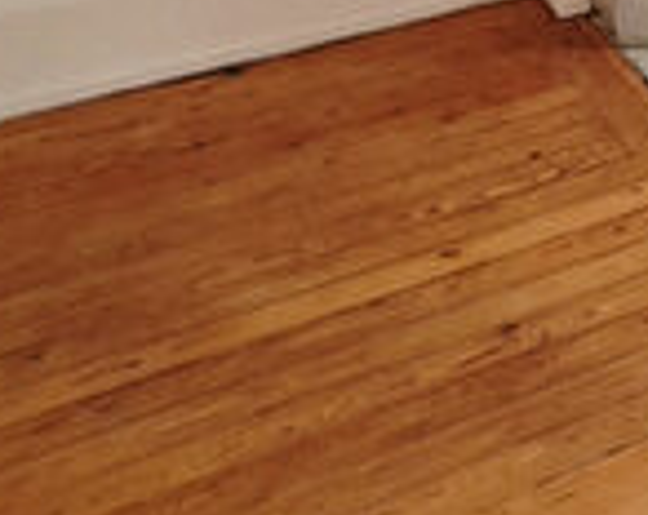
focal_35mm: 61
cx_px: 1061
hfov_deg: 22.8
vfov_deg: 21.1
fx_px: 1167
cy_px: -255
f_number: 2.2
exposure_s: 1/50
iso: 400
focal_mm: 2.2
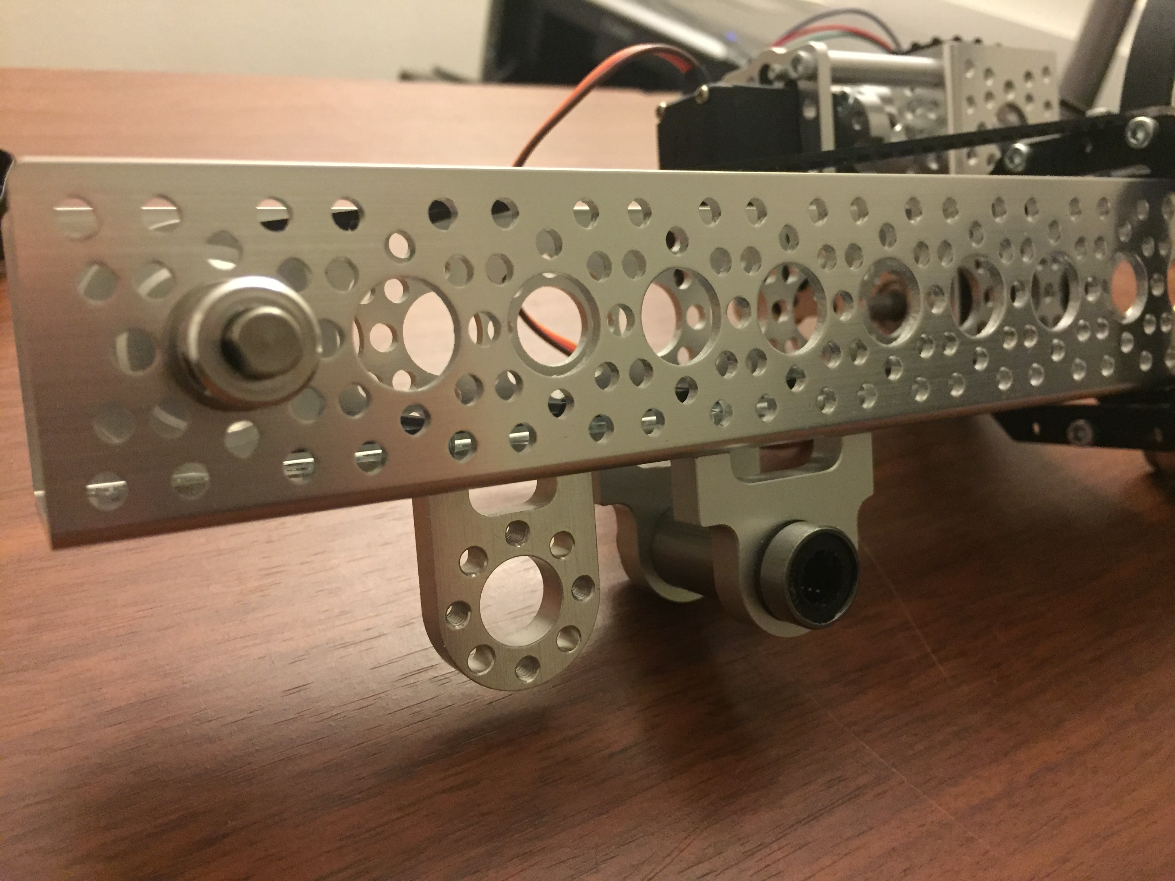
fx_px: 984
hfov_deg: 61.7
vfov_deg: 48.2
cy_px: 440
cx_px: 588
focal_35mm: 29
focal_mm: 4.15
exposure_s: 1/15
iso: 320
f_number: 2.2
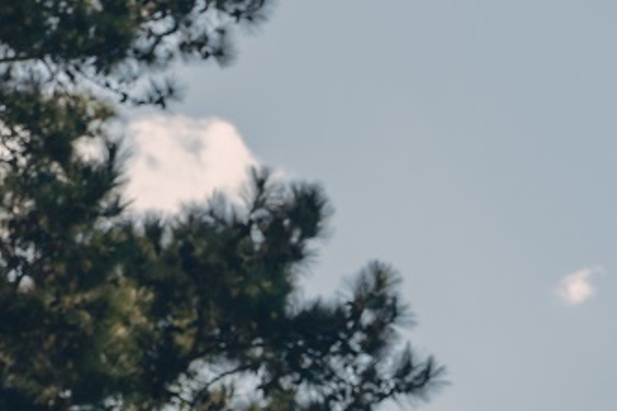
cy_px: 668
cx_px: 502
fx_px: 3856
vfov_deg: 6.0
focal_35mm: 225
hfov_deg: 9.1
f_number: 6.3
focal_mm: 50
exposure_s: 1/250
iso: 100
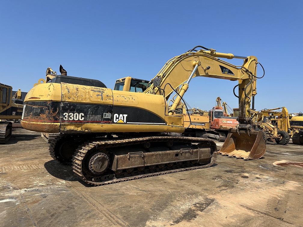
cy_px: 114
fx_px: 210
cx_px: 152
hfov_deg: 71.6
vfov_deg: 56.8
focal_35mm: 24
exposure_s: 1/4348
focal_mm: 6.86
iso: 80
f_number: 1.78
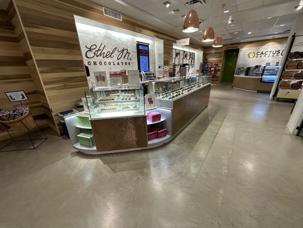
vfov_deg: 85.7
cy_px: 114
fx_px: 123
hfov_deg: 102.1
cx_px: 152
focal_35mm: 14
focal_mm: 2.22
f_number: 2.2
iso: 160
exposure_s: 1/120
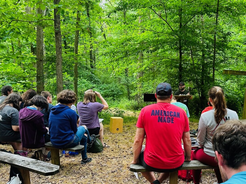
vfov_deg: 41.5
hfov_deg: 52.6
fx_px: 242
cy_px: 113
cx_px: 169
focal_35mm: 34
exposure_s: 1/85
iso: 250
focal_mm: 6.86
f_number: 1.78
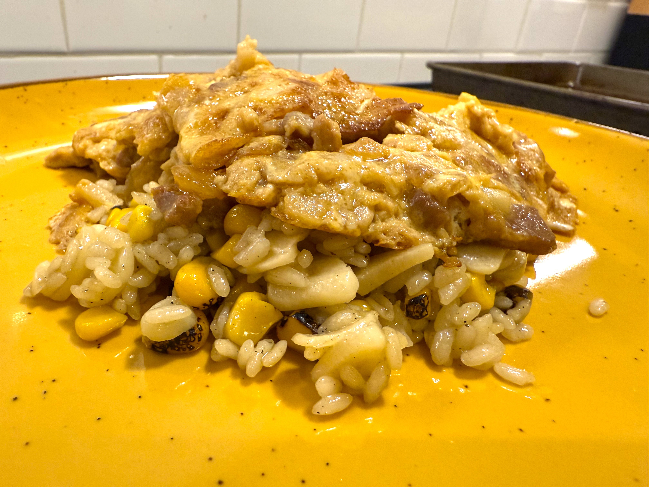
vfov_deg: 56.8
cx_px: 324
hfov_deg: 71.6
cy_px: 244
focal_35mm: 24
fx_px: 450
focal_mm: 2.22
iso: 400
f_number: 2.2
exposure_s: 1/120
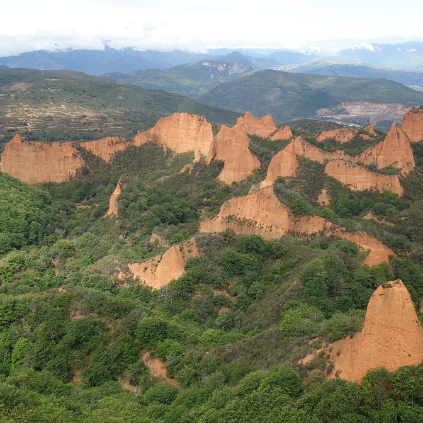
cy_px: 212
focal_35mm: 44
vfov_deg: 38.3
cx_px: 250
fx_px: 608
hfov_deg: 38.2
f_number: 5.6
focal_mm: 12.78
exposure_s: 1/200
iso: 125
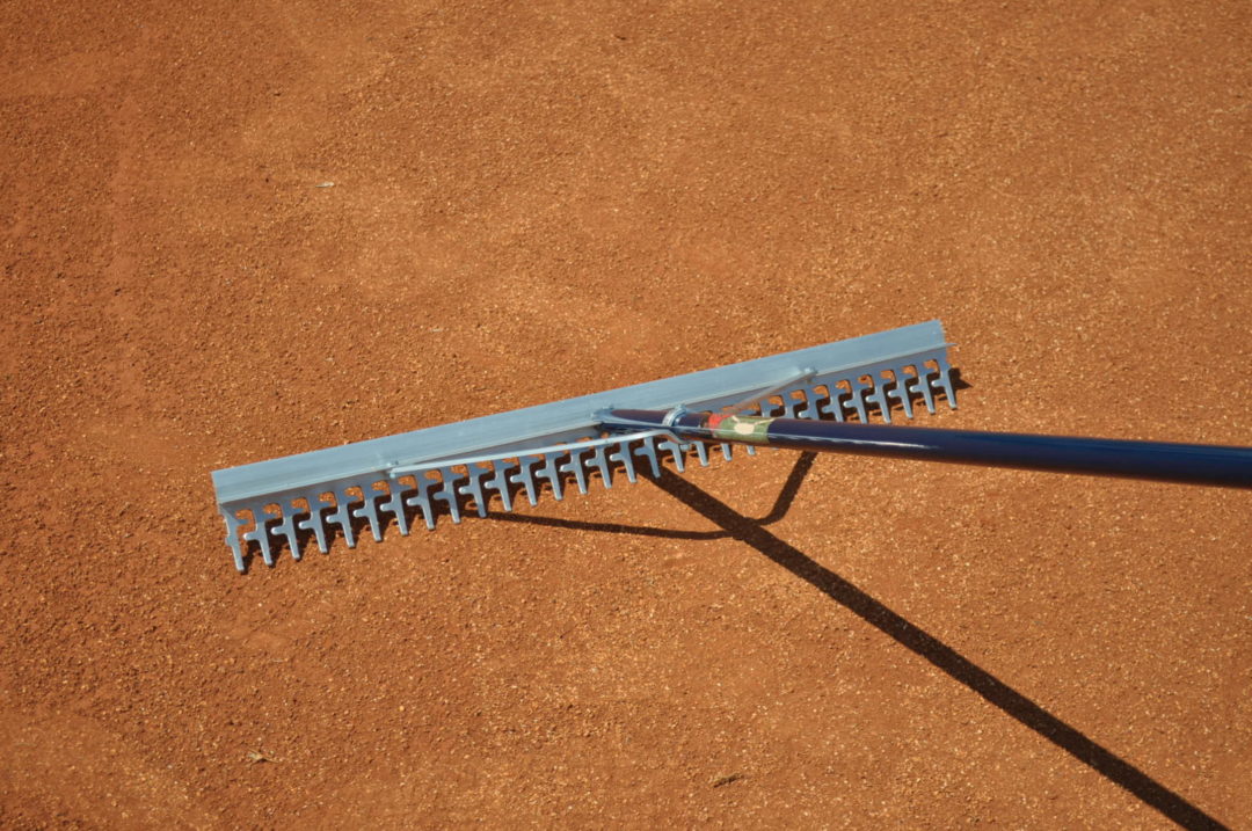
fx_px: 2084
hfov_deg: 33.4
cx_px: 626
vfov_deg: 22.6
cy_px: 416
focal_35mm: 60
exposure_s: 1/1600
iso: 200
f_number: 5.3
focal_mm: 40
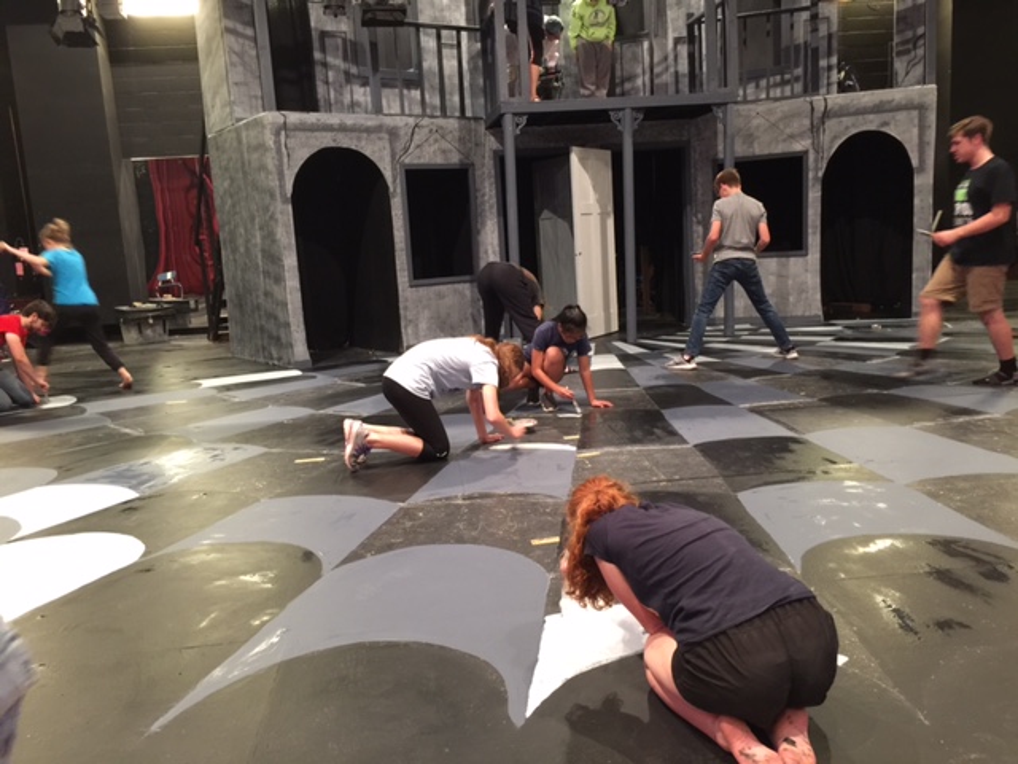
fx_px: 853
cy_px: 382
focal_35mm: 29
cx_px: 509
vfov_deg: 48.2
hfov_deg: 61.7
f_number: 2.2
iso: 80
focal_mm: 4.15
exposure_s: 1/4
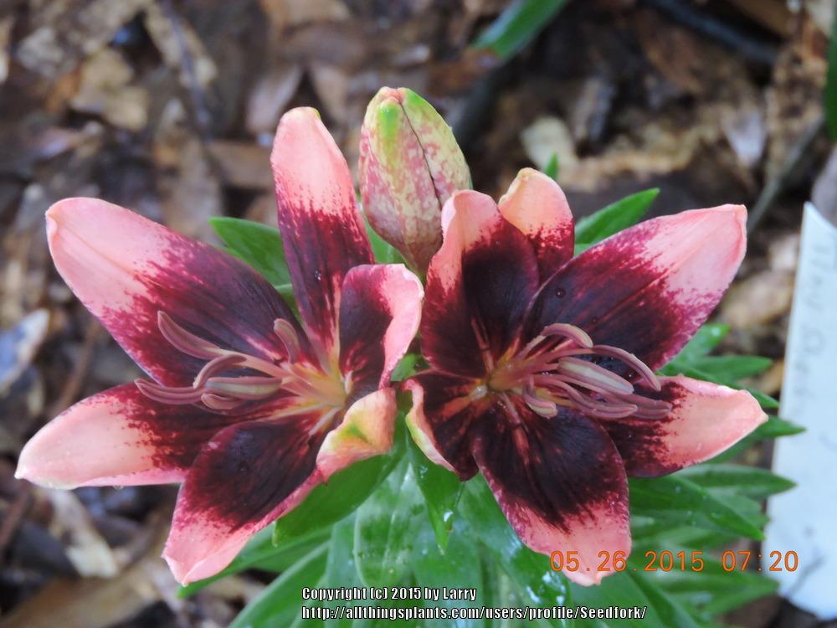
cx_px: 418
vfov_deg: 5.5
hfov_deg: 7.3
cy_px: 314
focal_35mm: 270
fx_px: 6528
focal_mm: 48.4
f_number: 5.5
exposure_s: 1/15
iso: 800
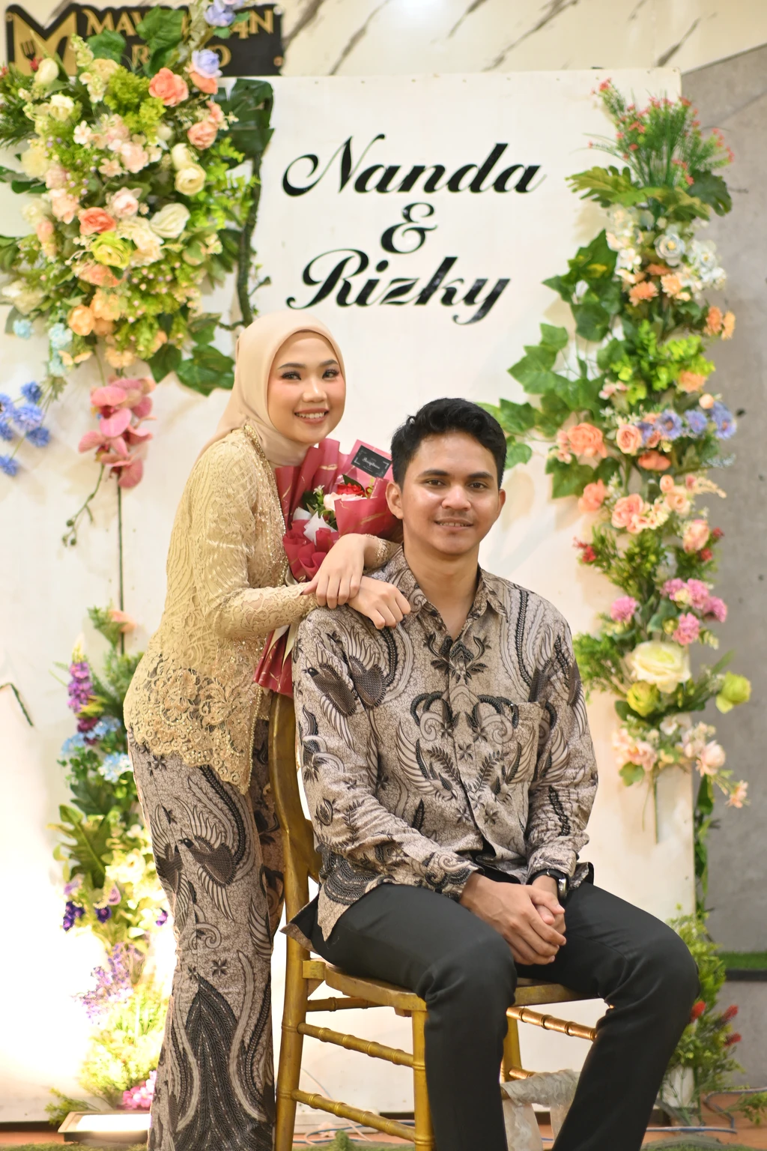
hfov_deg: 16.3
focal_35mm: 84
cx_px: 384
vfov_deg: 24.2
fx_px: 2684
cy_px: 576
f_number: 1.4
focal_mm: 56
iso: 250
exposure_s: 1/100
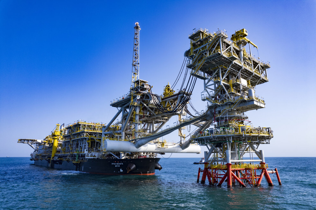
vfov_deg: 57.2
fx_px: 193
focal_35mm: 22
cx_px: 158
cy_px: 105
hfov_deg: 78.6
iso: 100
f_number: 2.8
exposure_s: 1/1500
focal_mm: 8.38
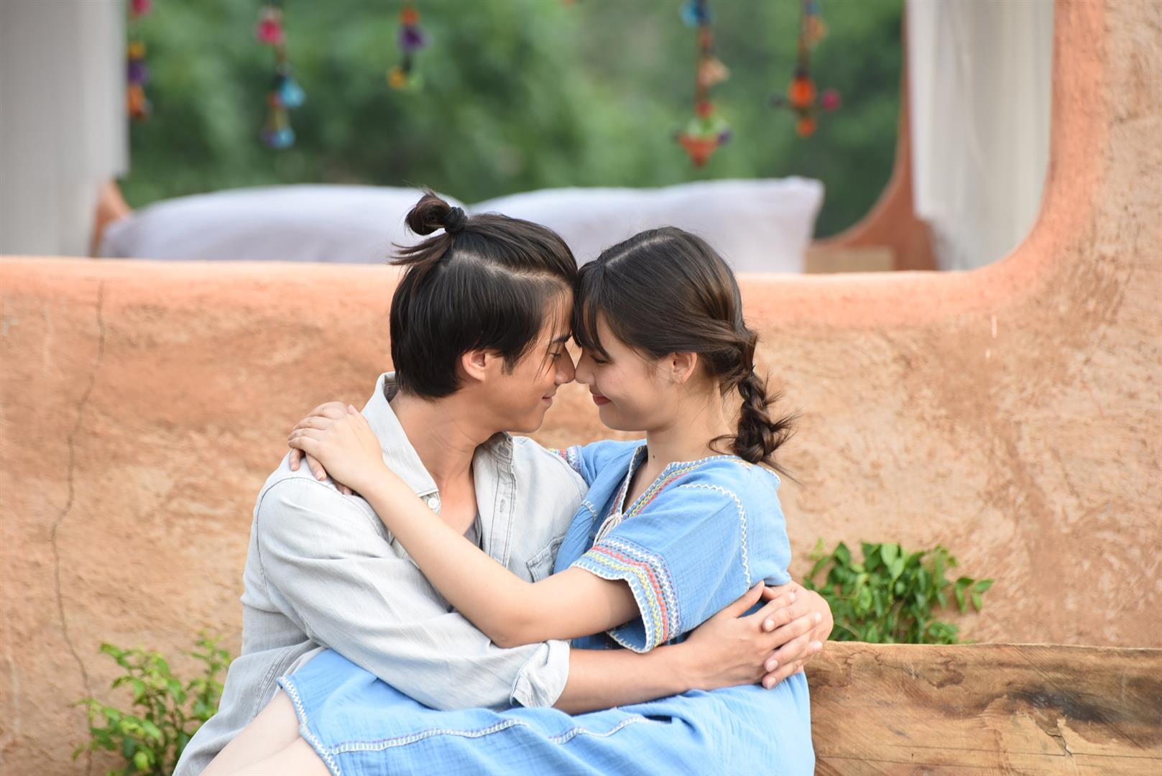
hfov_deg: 8.6
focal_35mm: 240
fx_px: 7750
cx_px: 581
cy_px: 388
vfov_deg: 5.7
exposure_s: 1/200
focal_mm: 240
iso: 800
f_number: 5.6
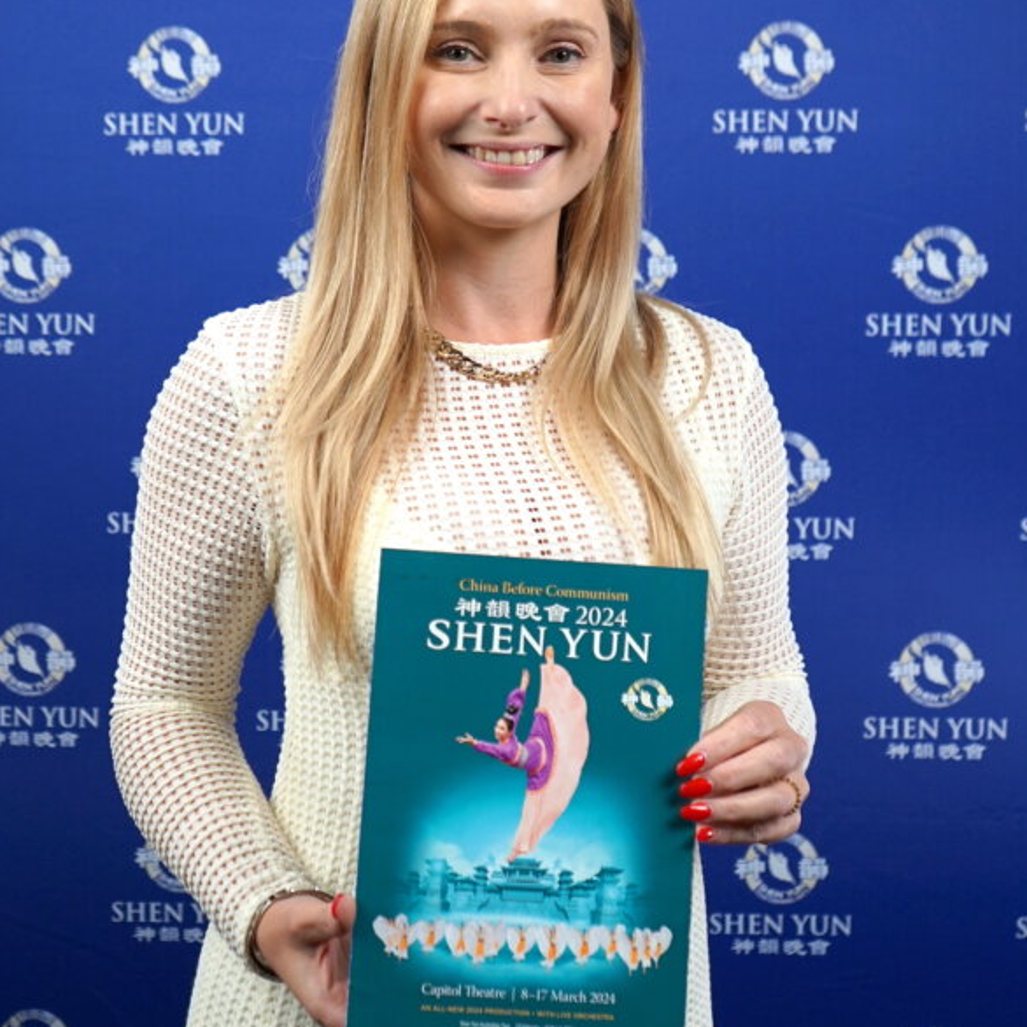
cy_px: 408
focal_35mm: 47
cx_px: 508
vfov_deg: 35.9
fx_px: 1578
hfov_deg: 36.1
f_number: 4
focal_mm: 30
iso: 400
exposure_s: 1/160
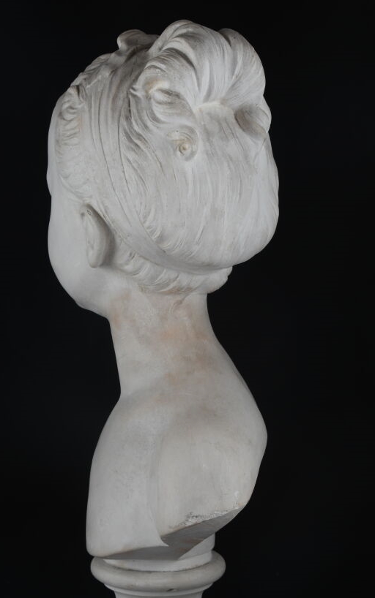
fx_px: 1911
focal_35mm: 117
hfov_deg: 11.2
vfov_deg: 17.8
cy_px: 382
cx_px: 162
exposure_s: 1/250
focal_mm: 58
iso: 100
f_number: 13
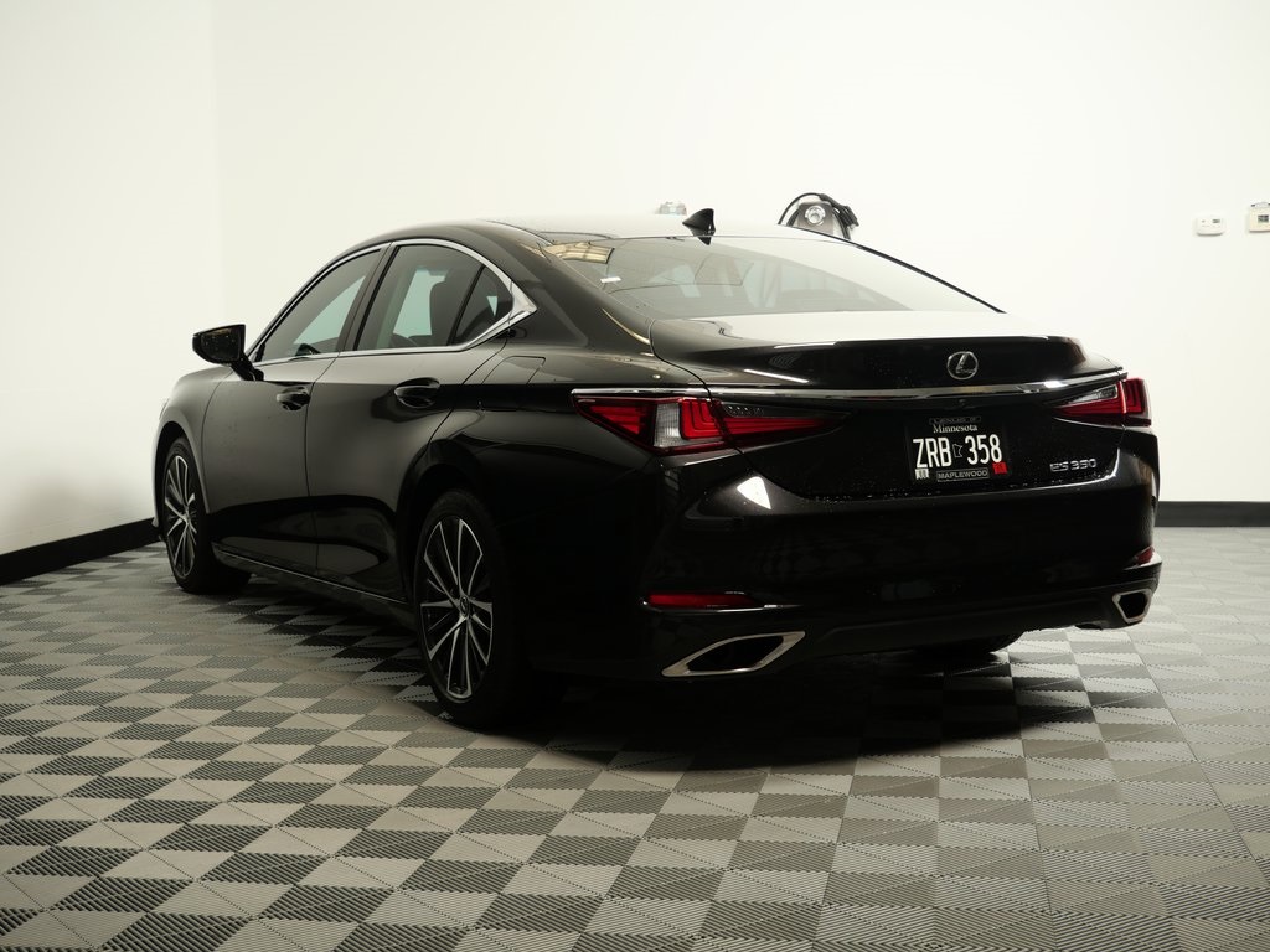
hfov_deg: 42.9
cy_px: 476
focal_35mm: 44
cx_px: 635
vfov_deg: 32.9
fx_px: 1614
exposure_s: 1/200
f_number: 4.5
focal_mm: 22
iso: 200
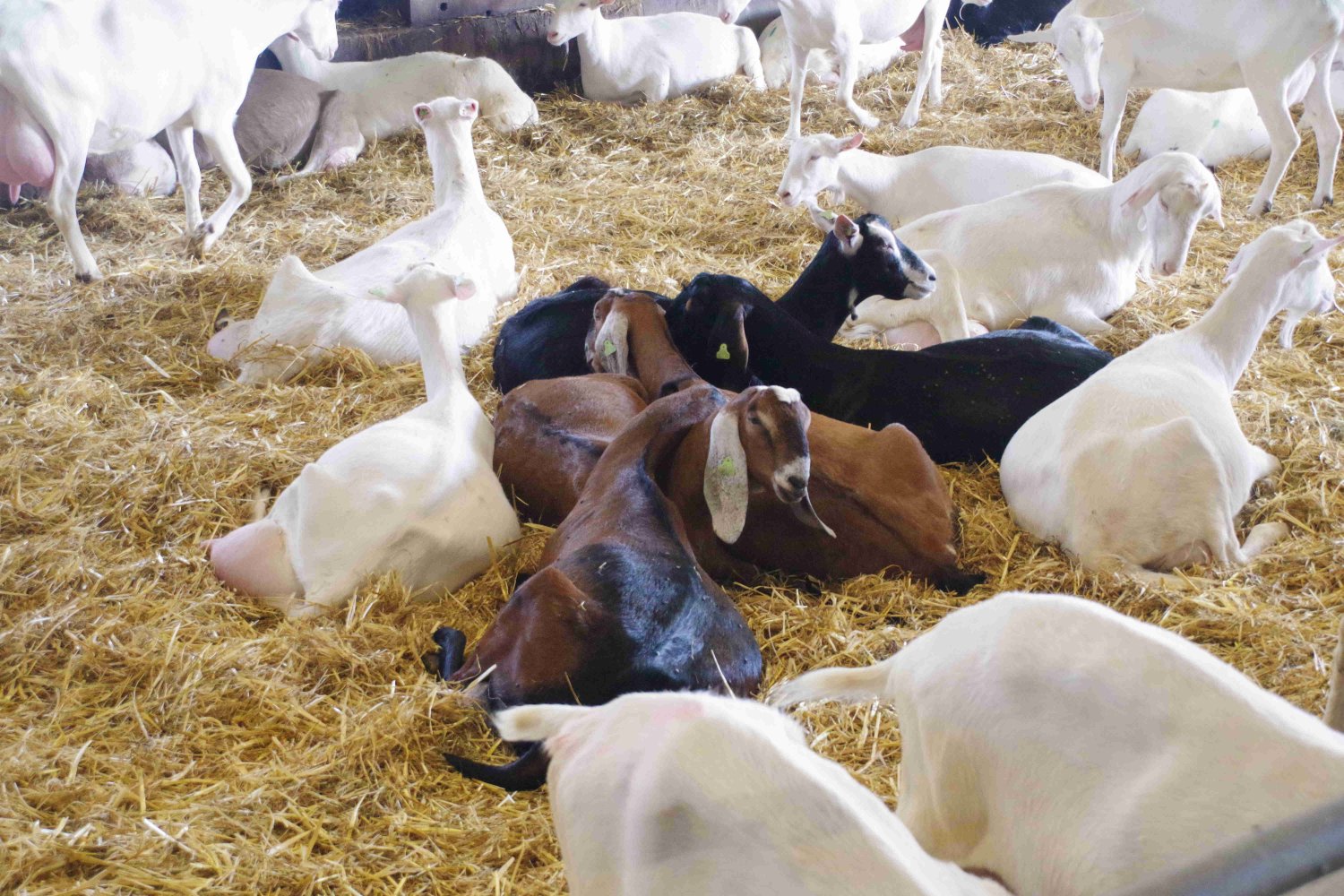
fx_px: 2501
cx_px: 672
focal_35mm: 67
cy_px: 448
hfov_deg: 30.1
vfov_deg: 20.3
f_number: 5
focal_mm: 45
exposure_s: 1/160
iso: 6400
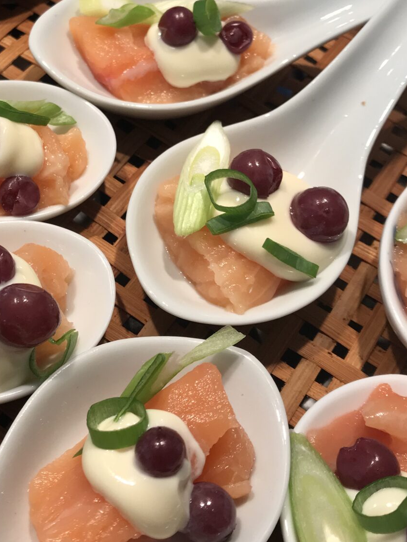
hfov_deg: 28.1
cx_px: 95
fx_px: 800
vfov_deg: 37.4
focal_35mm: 51
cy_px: 231
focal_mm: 3.99
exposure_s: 1/100
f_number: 1.8
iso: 40
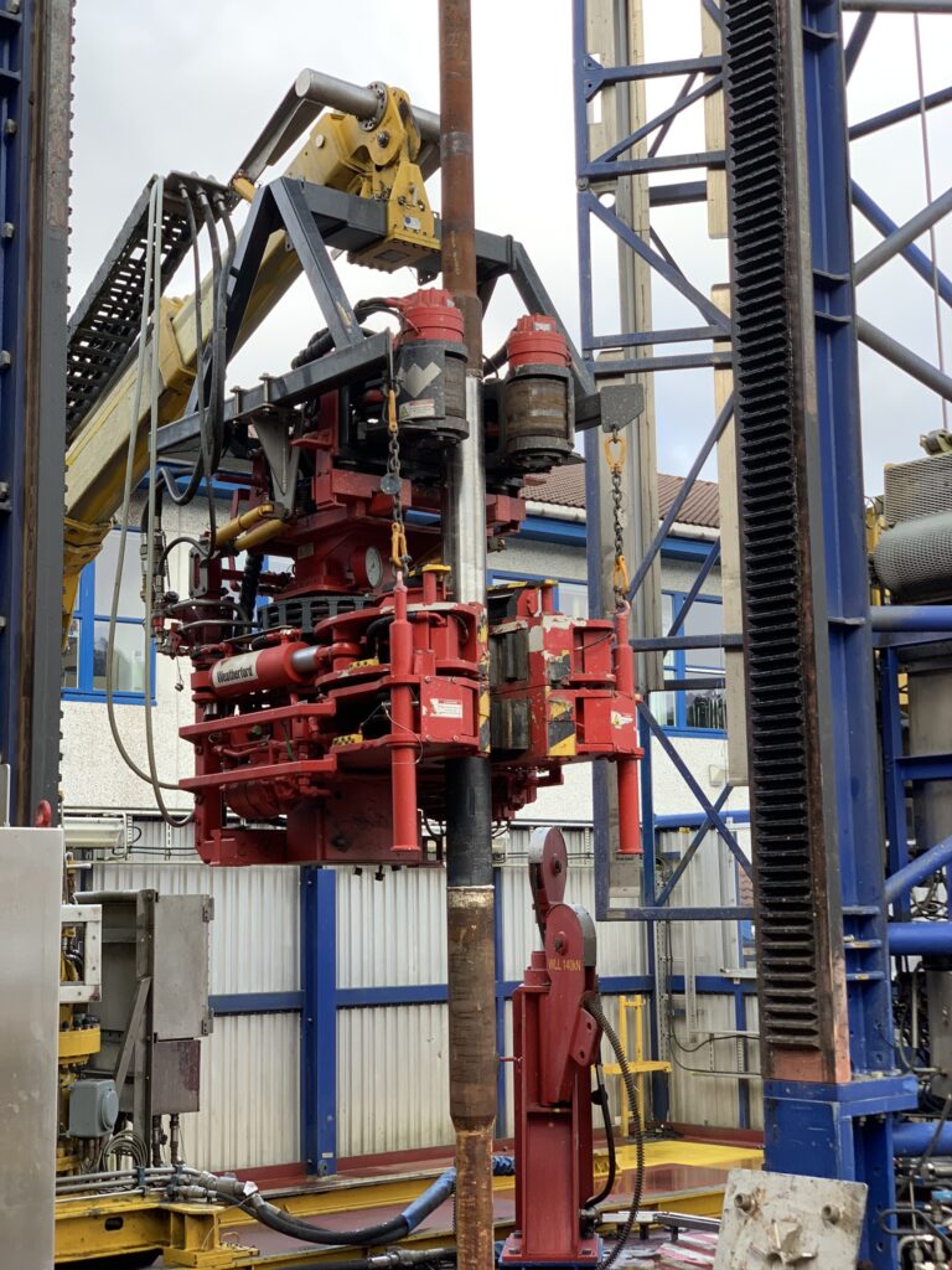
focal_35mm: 52
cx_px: 476
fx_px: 1907
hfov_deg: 28.0
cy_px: 635
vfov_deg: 36.8
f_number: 2.4
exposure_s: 1/122
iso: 32
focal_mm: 6
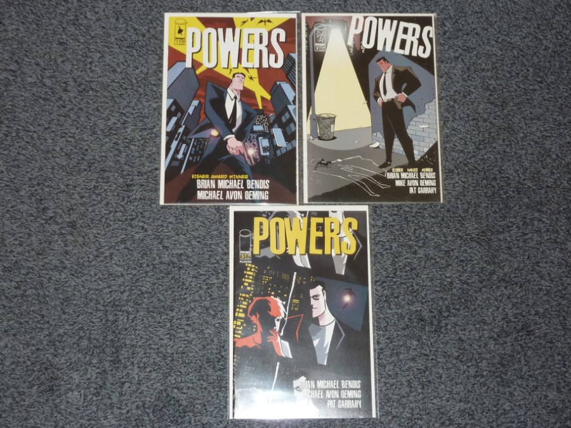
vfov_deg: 24.8
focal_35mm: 59
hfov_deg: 32.7
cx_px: 286
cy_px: 214
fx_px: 973
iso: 160
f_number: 3.9
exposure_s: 1/30
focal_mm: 9.7
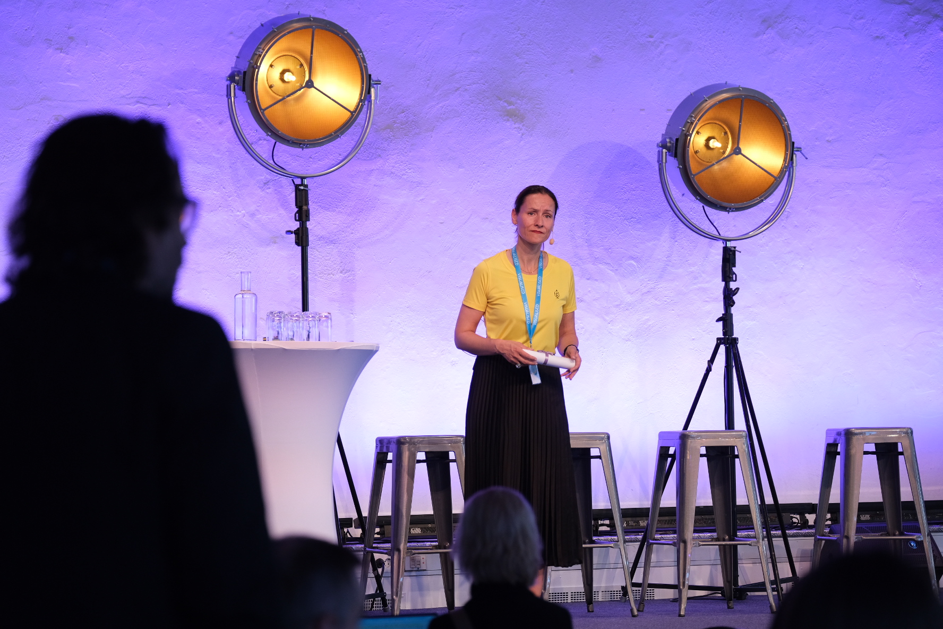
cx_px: 472
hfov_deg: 15.6
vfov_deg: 10.5
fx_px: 3431
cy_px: 314
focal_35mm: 131
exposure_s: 1/250
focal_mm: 87.1
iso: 800
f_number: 2.8
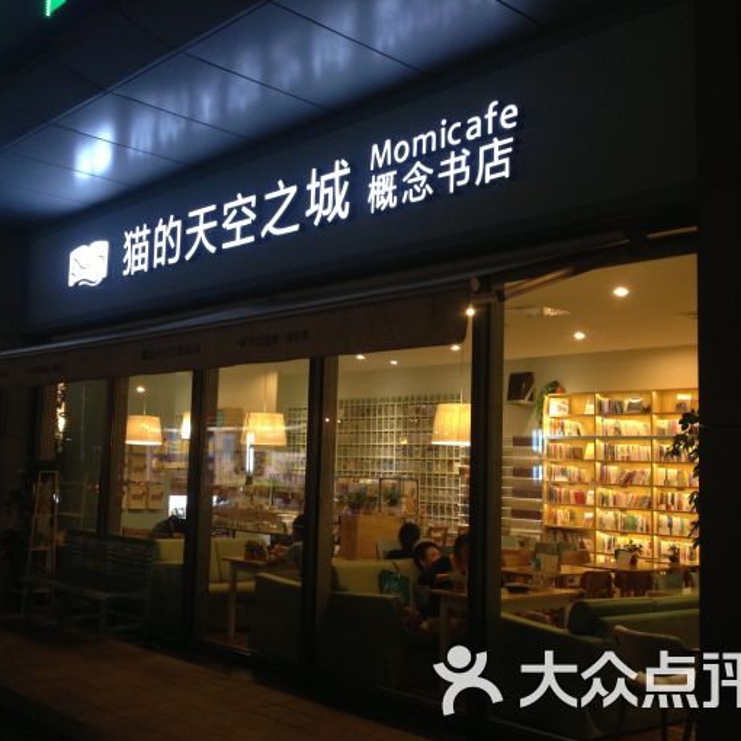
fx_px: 969
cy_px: 374
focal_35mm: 40
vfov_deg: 41.9
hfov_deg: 41.6
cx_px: 289
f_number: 2.4
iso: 160
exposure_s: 1/20
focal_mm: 4.13
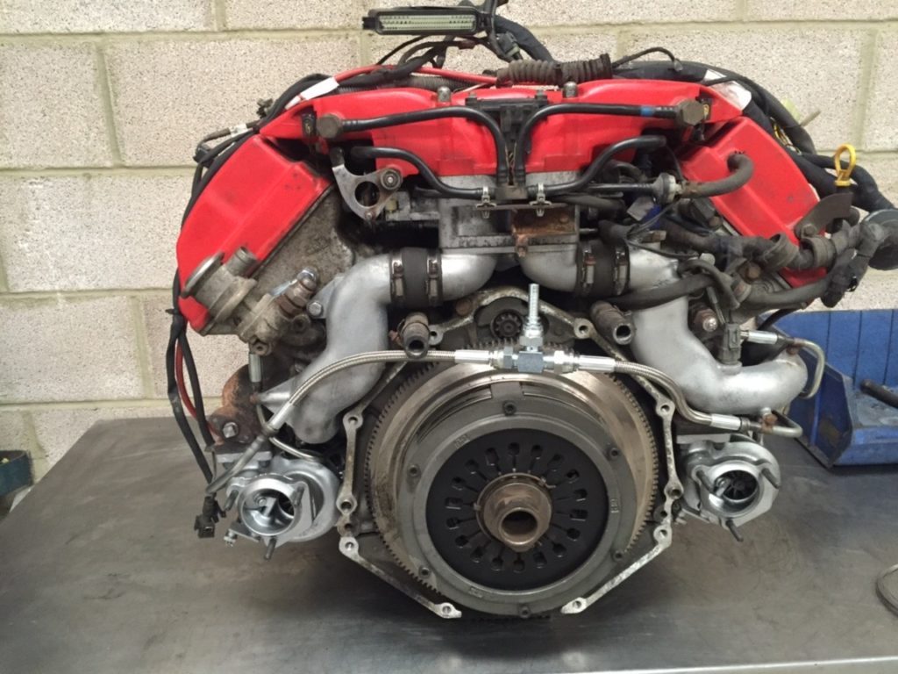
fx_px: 752
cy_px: 337
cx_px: 449
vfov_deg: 48.2
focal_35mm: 29
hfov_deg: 61.7
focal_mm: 4.15
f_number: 2.2
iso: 250
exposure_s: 1/25
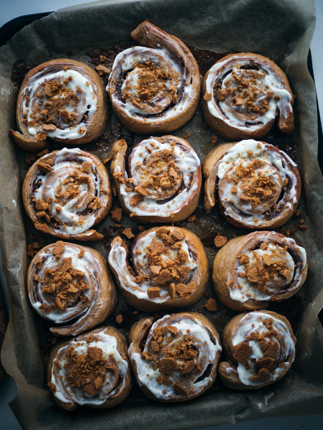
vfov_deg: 38.2
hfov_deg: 29.1
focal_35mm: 50
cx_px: 162
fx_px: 622
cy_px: 215
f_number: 2
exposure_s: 1/80
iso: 200
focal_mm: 25
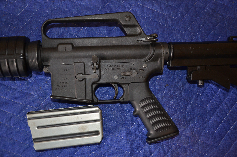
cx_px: 118
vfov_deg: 34.1
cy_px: 78
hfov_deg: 49.6
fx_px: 256
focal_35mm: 39
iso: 800
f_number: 3.8
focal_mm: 26
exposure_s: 1/60
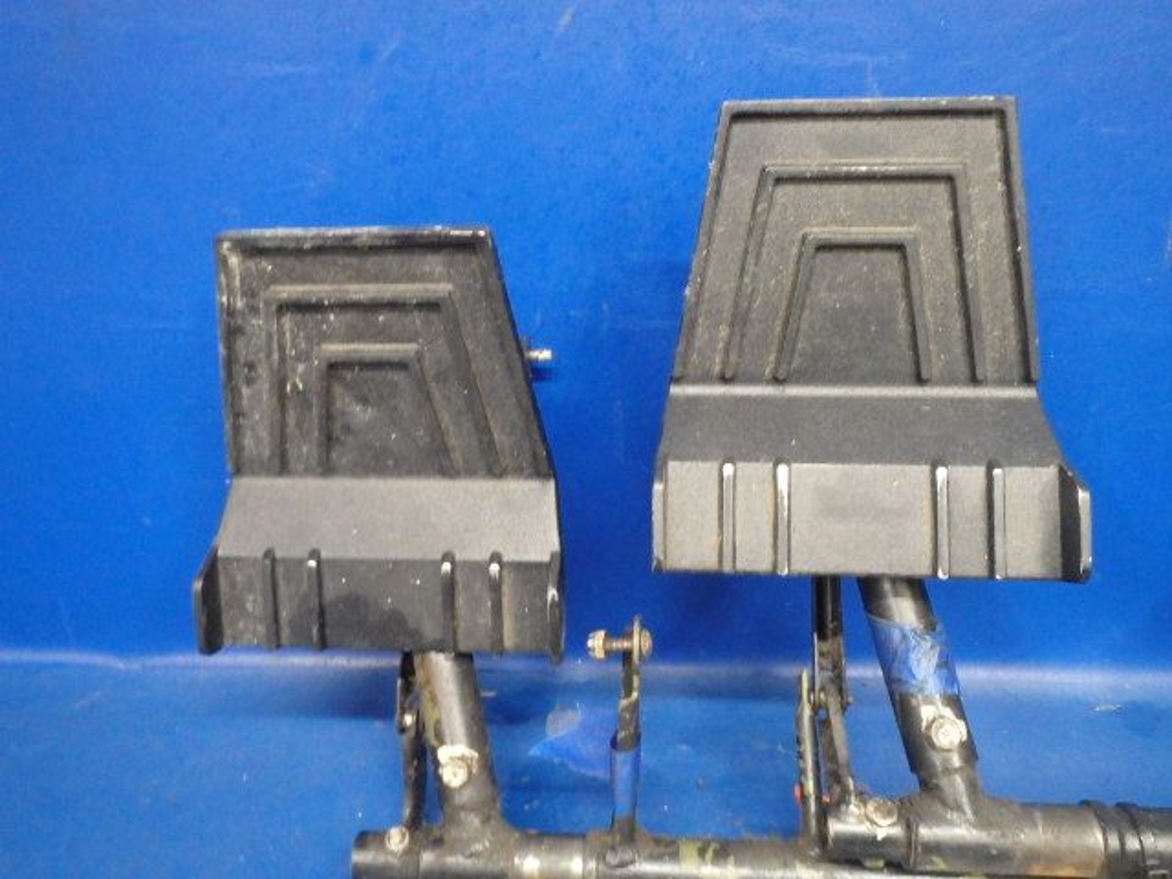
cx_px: 586
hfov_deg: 63.4
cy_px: 440
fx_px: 948
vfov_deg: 49.7
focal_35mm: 28
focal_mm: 5
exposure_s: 1/30
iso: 1600
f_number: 3.9
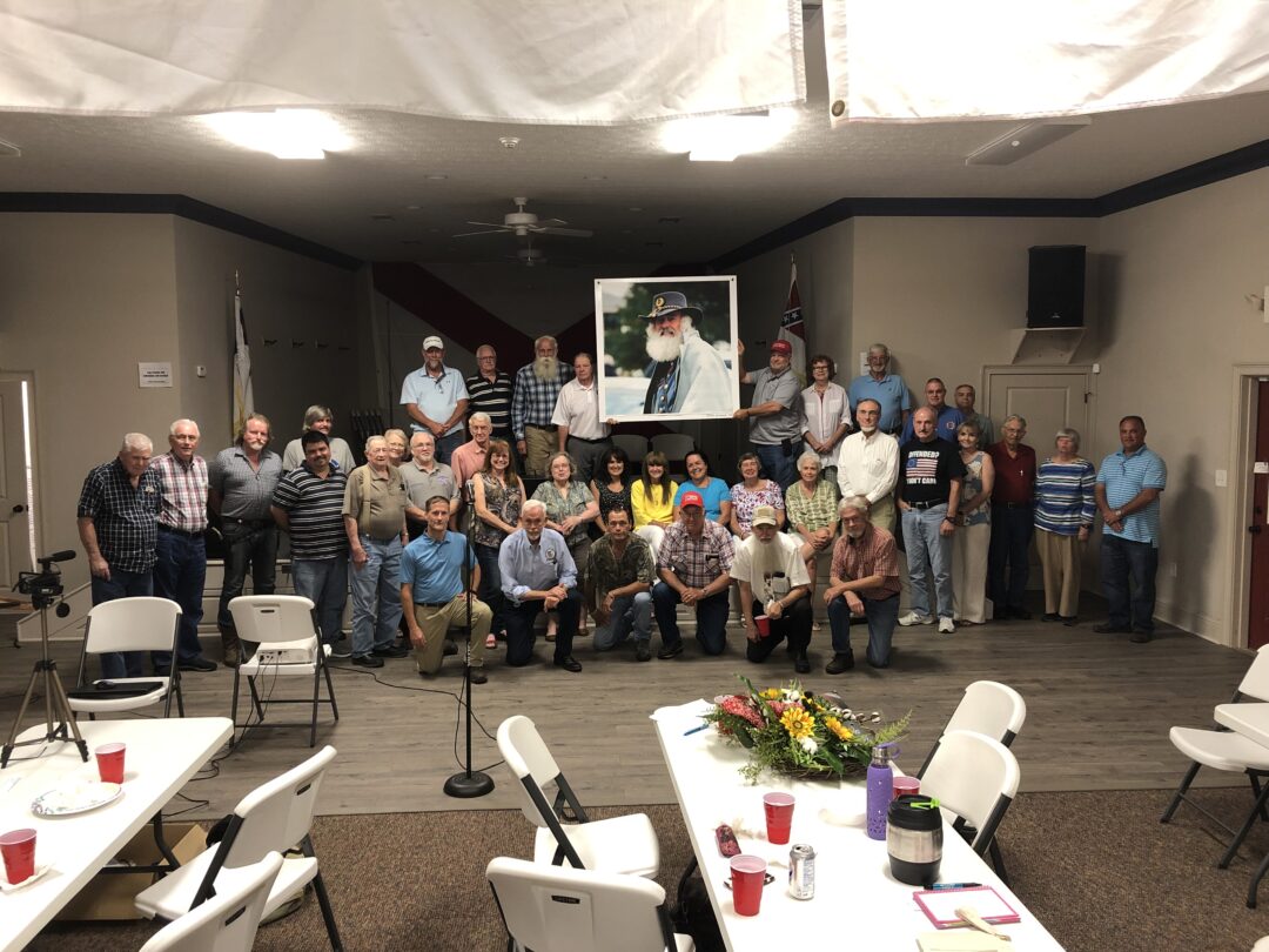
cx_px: 634
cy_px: 476
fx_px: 1026
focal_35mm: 28
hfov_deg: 63.4
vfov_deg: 49.7
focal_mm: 3.99
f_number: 1.8
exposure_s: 1/15
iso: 50
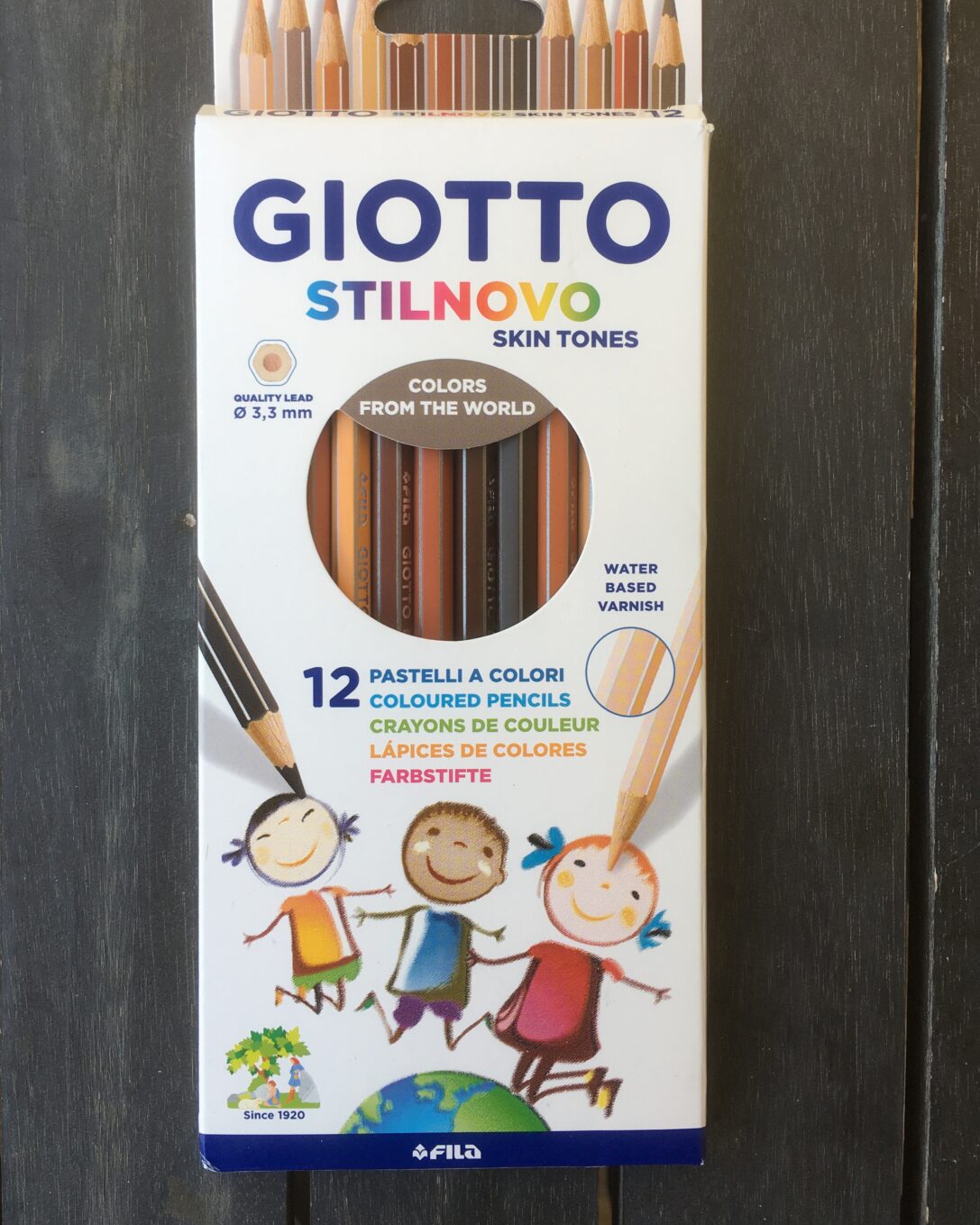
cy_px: 537
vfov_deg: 55.5
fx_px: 1160
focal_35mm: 32
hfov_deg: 45.8
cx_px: 462
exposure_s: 1/127
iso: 25
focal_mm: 4.15
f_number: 2.2
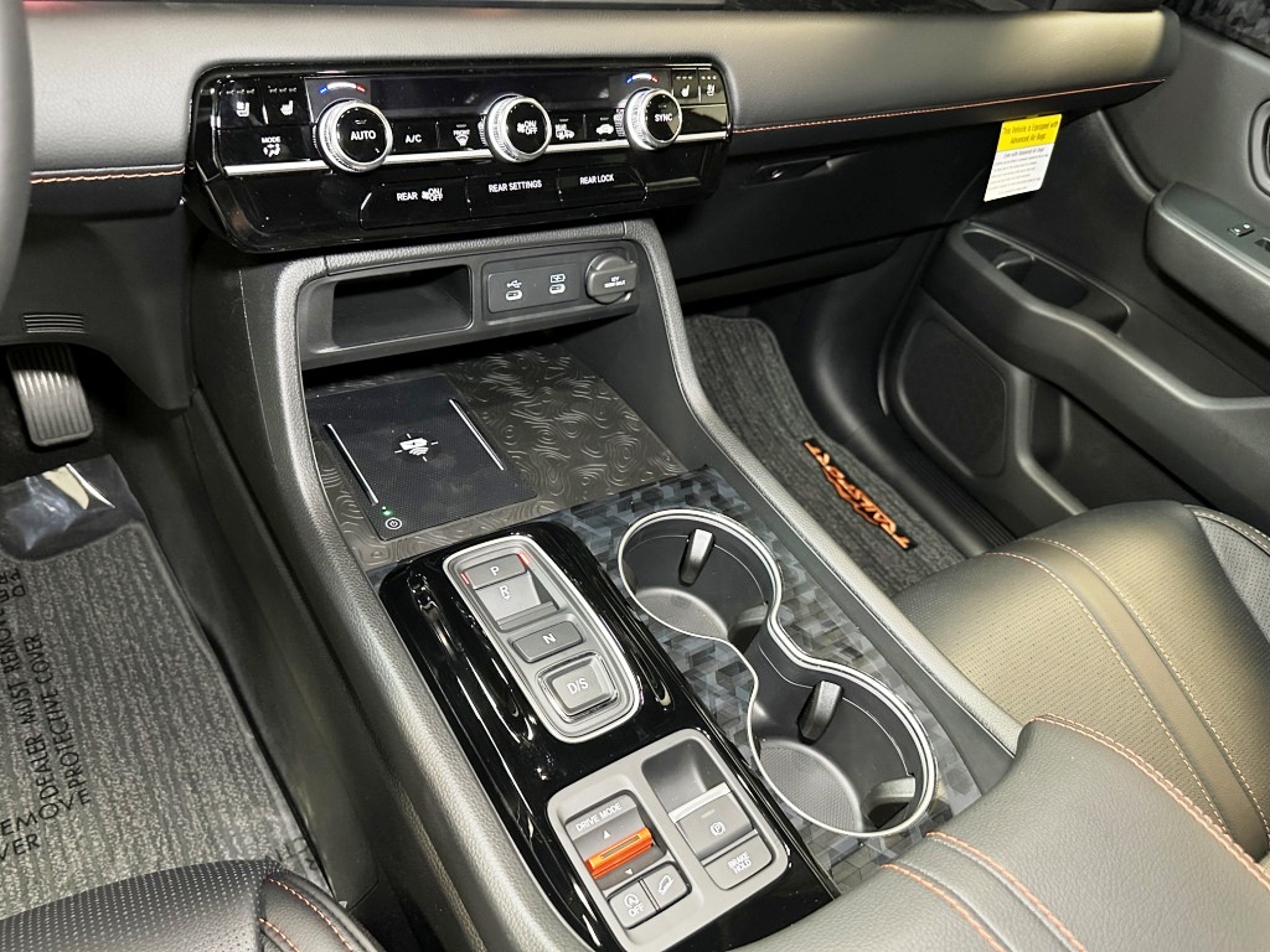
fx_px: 881
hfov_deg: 71.6
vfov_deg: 56.8
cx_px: 635
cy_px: 476
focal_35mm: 24
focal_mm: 6.86
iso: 1000
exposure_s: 1/30
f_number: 1.78
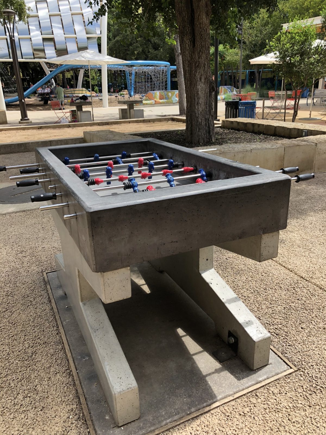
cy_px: 218
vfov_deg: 63.4
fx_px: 352
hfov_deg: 49.7
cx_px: 163
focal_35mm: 28
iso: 20
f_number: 1.8
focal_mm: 3.99
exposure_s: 1/656
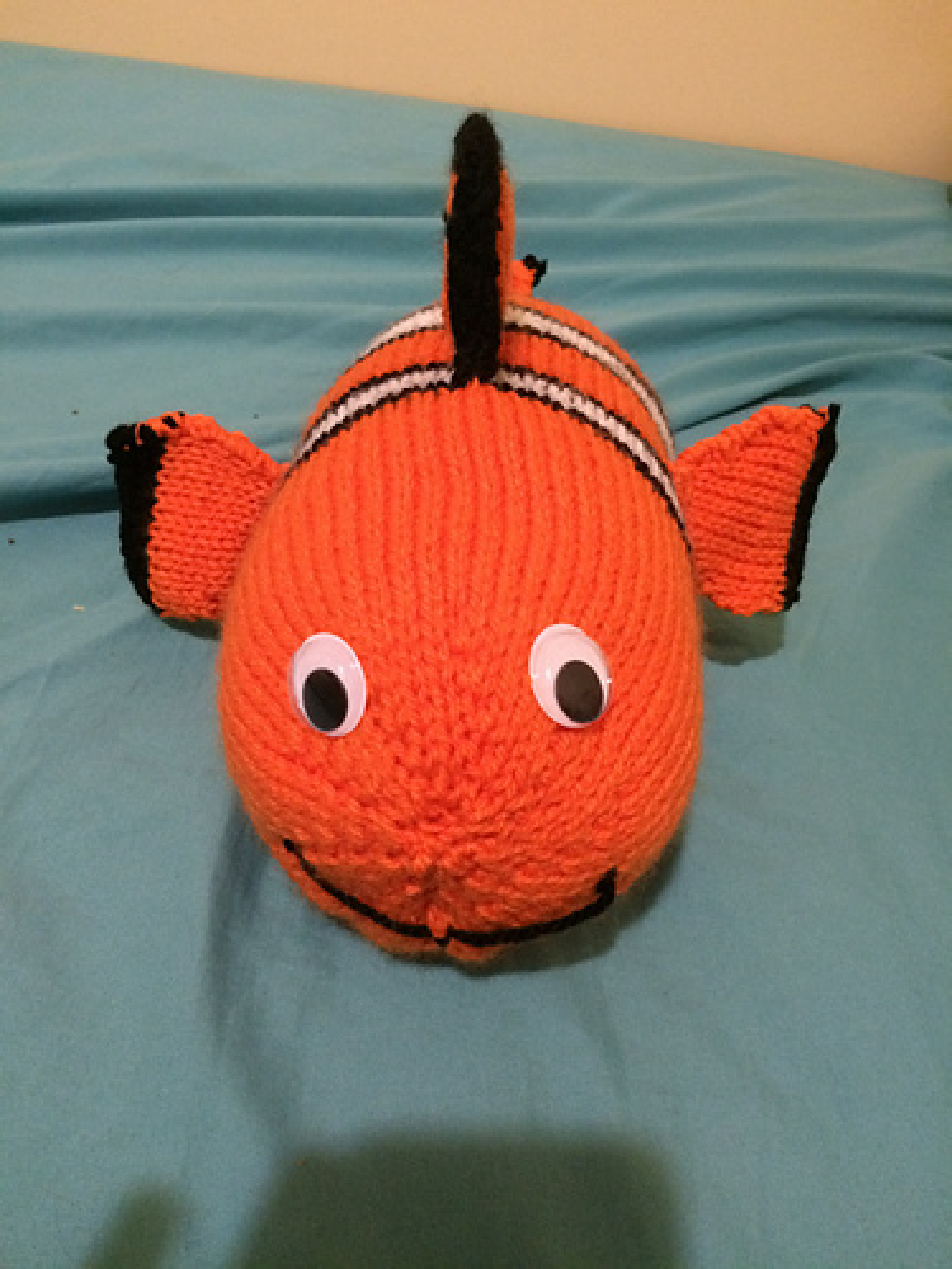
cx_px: 476
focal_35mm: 29
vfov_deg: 61.7
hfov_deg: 48.2
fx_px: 1063
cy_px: 634
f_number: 2.2
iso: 400
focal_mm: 4.15
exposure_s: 1/17
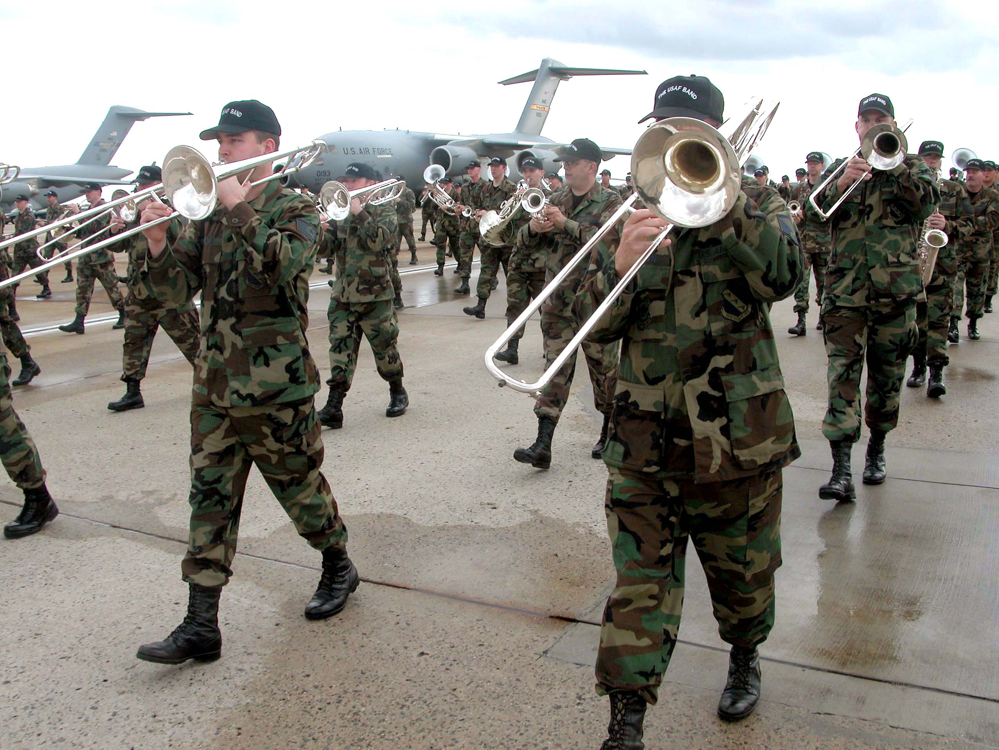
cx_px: 500
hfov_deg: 52.6
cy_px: 375
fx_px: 1010
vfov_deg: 40.7
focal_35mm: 35
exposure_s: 1/145
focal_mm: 8.9
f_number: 5.6
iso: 100
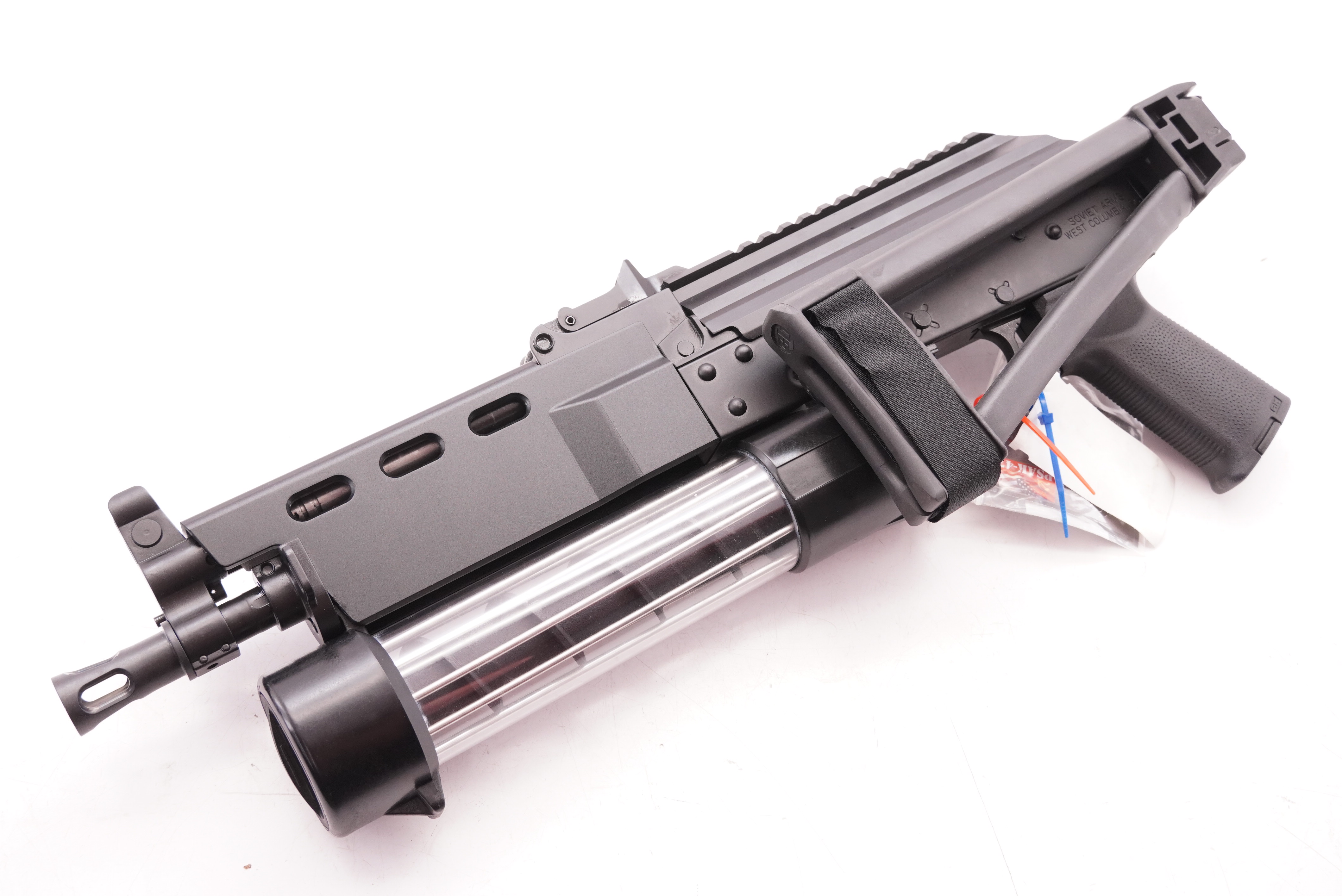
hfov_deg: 46.4
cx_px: 671
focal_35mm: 42
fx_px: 1566
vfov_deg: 31.9
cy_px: 448
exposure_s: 1/125
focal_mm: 28
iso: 1000
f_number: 5.6
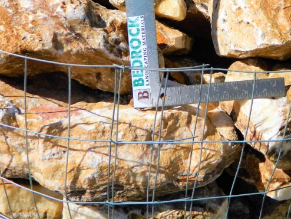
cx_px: 197
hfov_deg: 32.9
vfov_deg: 24.9
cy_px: 51
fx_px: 488
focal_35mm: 58
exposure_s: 1/200
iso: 80
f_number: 8.9
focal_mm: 5.1
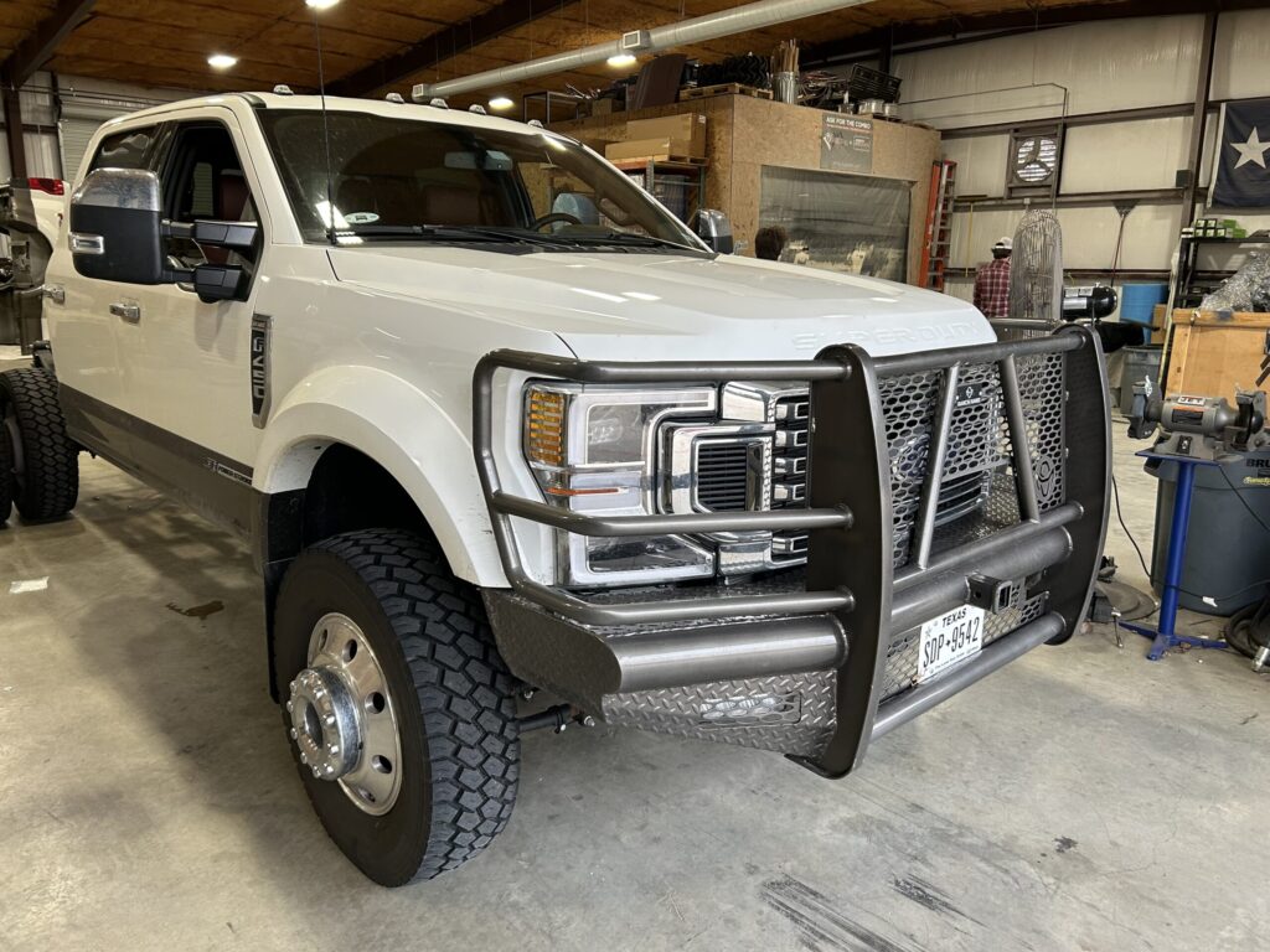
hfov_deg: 67.3
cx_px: 635
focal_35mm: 26
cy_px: 476
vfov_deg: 53.1
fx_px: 954
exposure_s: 1/120
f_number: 1.5
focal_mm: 5.7
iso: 125
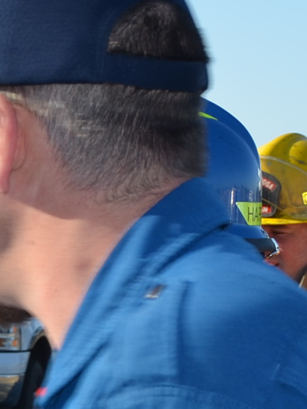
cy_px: 486
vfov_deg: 9.7
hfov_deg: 7.1
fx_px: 2362
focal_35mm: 200
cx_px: -352
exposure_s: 1/200
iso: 100
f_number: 8
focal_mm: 32
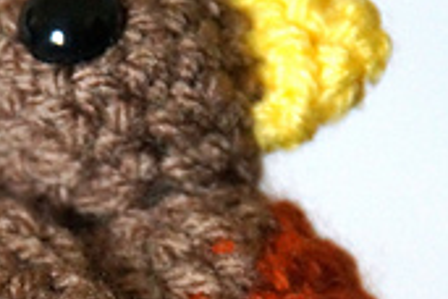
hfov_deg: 3.5
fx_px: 7360
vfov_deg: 2.3
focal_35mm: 591
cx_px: 84
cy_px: 359
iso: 3200
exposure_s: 1/160
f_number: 5.6
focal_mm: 135
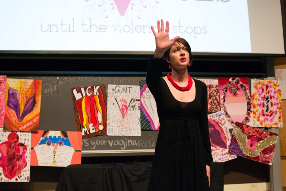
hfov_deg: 46.4
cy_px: 96
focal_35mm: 42
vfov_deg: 31.9
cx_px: 143
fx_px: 334
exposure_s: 1/200
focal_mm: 28
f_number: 2.8
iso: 3200
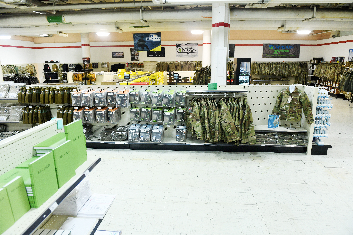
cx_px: 176
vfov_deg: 53.1
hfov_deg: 73.7
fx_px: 235
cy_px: 118
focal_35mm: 24
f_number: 4.5
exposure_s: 1/40
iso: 800
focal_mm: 24
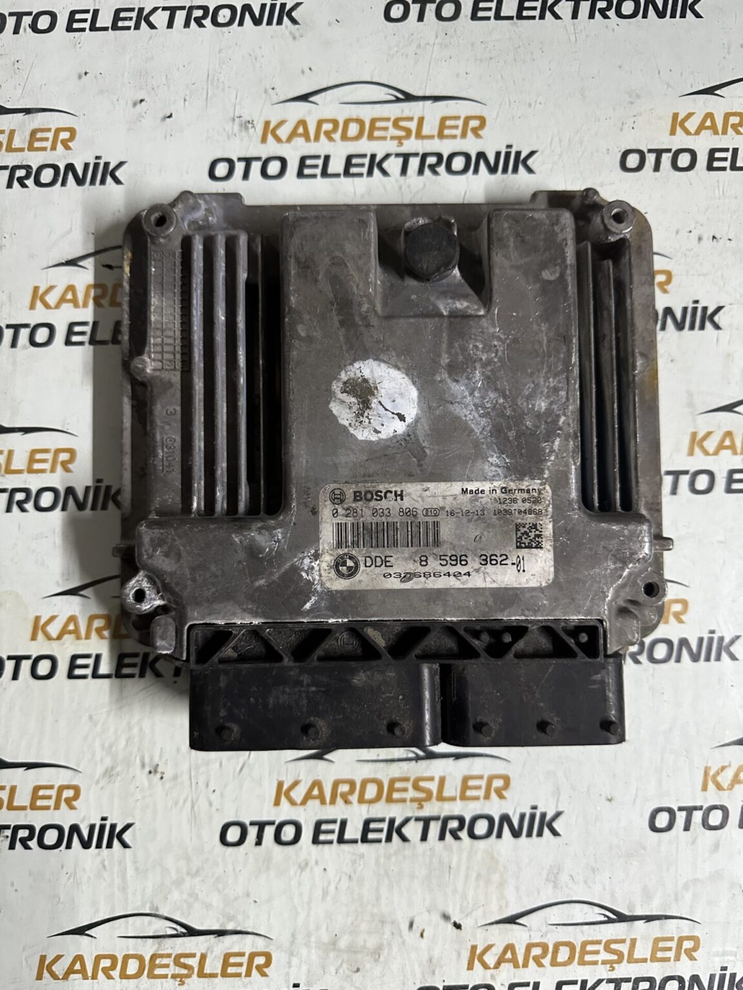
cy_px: 495
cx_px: 372
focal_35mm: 24
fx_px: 687
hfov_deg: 56.8
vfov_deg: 71.6
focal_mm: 6.86
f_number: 1.78
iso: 640
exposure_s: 1/60
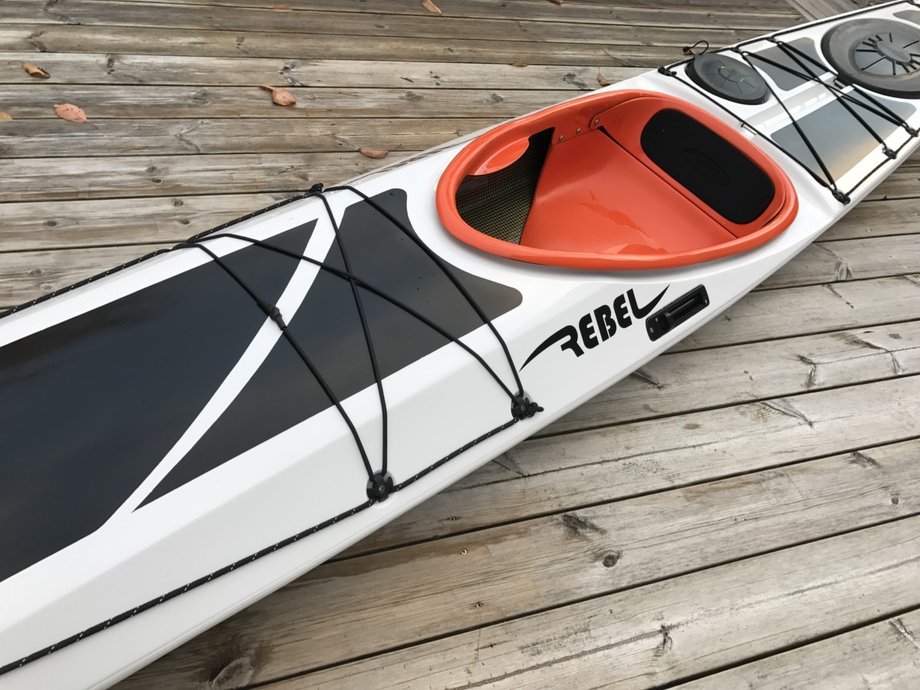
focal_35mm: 28
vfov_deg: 49.7
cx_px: 460
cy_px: 345
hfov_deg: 63.4
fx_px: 744
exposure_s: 1/104
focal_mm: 3.99
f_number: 1.8
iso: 20
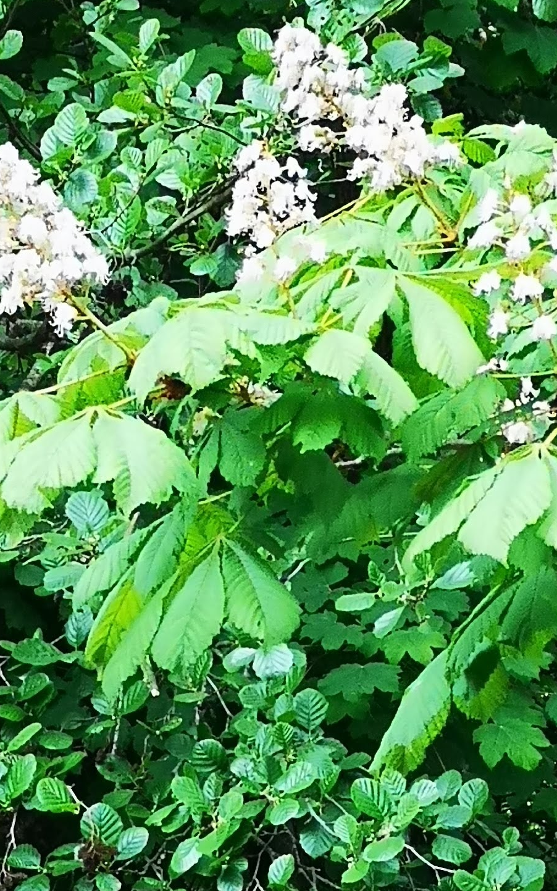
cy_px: 871
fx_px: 4687
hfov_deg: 6.8
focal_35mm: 193
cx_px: 413
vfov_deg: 10.8
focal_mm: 3.95
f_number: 1.8
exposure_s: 1/100
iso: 80
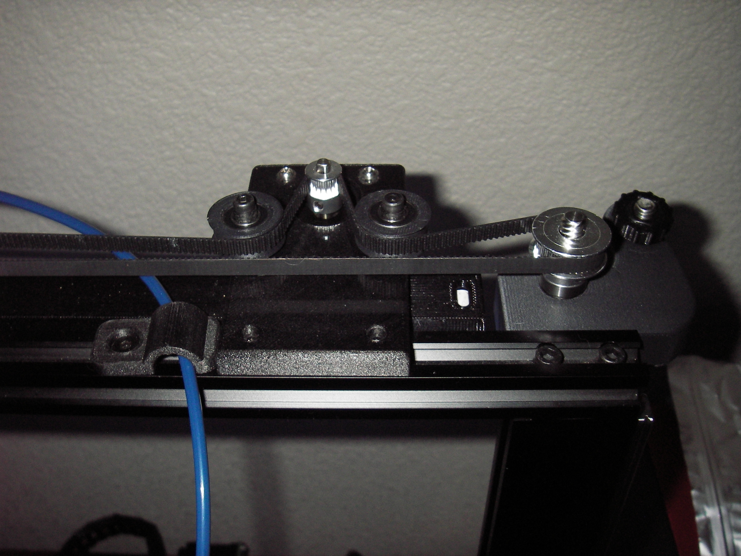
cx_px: 370
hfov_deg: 49.0
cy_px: 278
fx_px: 813
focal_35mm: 38
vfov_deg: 37.7
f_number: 3.3
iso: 100
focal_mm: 6.3
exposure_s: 1/30
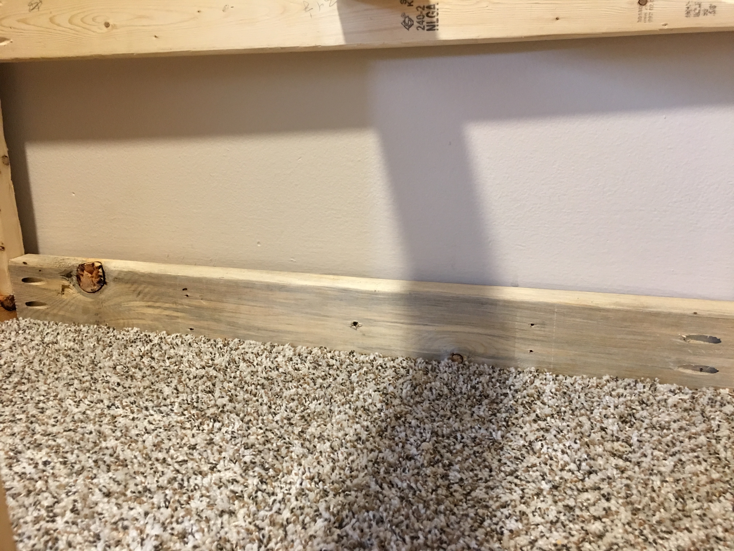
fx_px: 615
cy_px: 276
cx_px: 367
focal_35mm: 29
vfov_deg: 48.2
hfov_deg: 61.7
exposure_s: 1/8
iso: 100
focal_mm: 4.15
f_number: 2.2
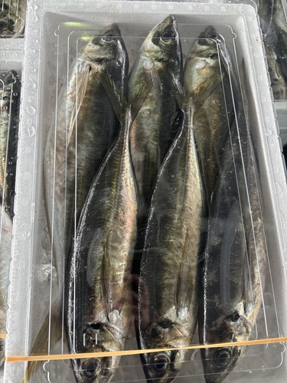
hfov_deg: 53.1
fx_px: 287
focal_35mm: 26
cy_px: 192
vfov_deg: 67.3
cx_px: 144
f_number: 1.6
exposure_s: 1/60
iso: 160
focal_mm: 5.96
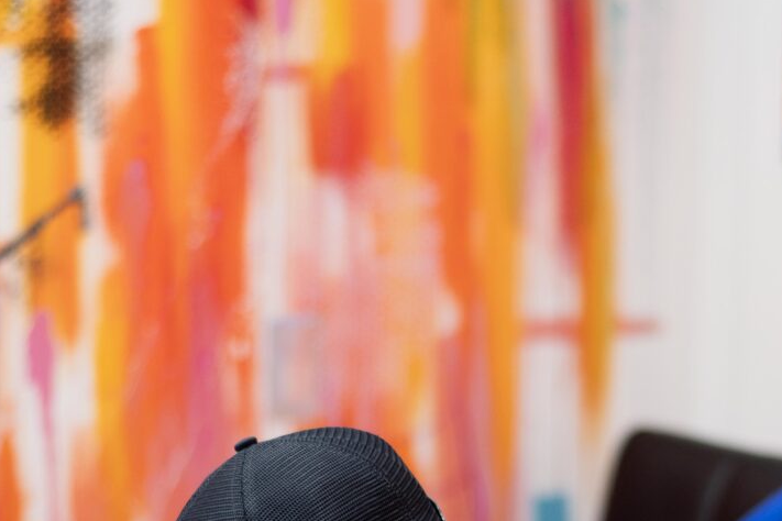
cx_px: 429
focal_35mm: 144
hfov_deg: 14.2
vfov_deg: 9.4
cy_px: 623
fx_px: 3128
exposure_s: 1/320
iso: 160
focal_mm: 50
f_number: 2
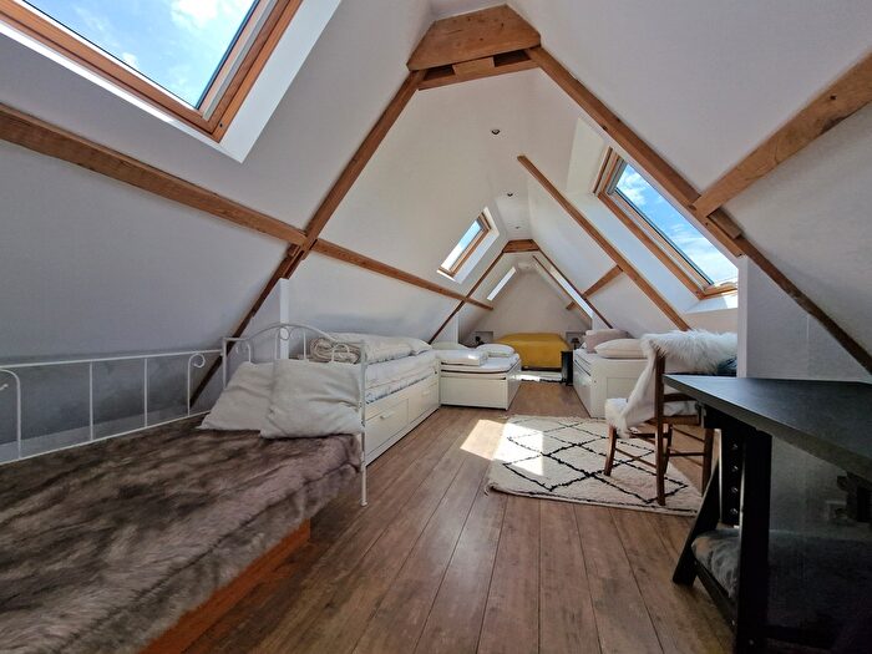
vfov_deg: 89.9
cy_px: 327
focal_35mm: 13
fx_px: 327
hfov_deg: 106.2
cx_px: 436
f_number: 2.2
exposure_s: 1/614
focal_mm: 2.2
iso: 50
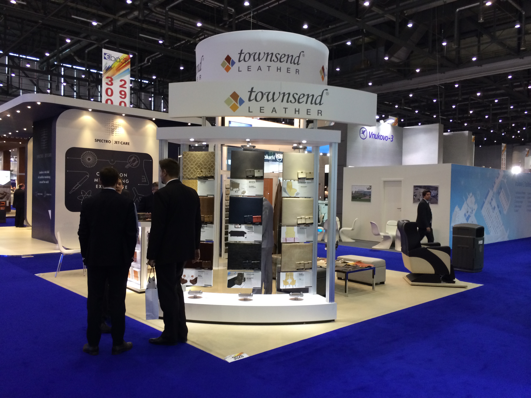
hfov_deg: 60.0
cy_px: 199
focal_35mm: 30
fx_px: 460
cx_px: 266
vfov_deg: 46.8
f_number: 2.2
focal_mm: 4.12
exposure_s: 1/30
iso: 125
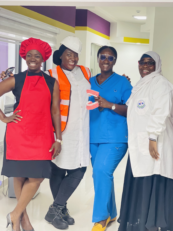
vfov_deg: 30.3
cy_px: 116
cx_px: 86
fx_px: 426
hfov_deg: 22.9
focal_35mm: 64
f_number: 2.2
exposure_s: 1/50
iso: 125
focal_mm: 7.5
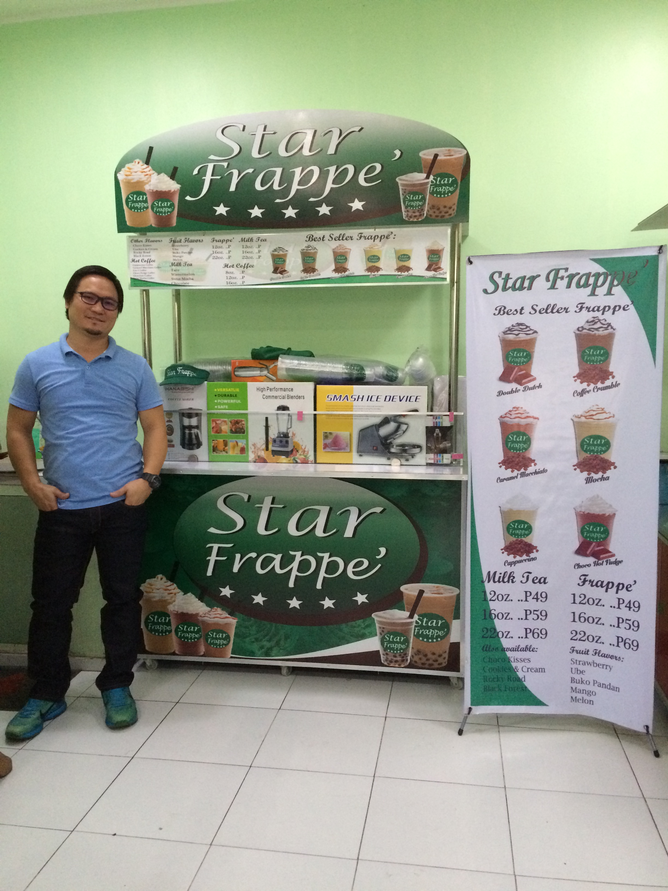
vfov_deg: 61.7
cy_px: 446
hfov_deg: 48.2
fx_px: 746
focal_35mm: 29
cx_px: 334
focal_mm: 4.15
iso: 250
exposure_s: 1/20
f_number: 2.2
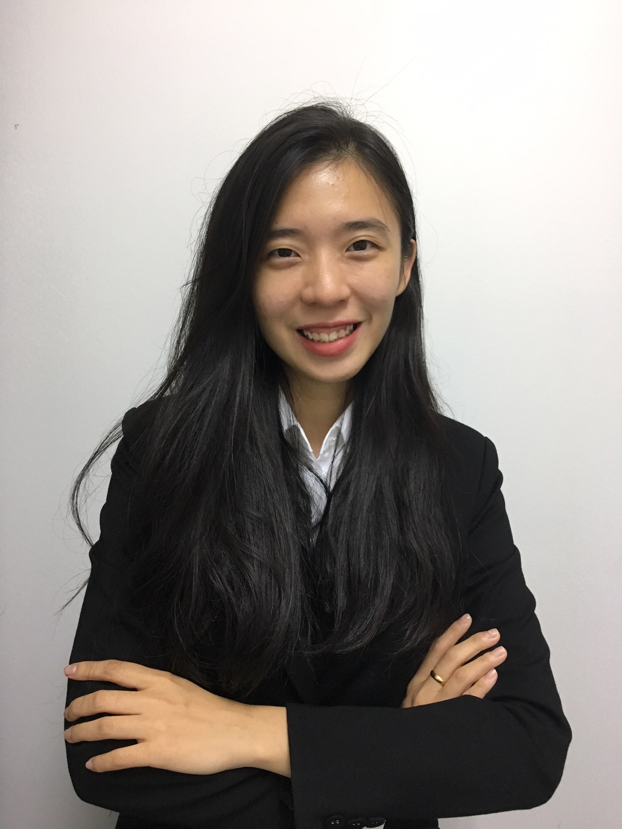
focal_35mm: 29
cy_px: 414
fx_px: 695
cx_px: 311
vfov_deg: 61.7
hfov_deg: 48.2
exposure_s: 1/33
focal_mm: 4.15
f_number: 2.2
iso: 160
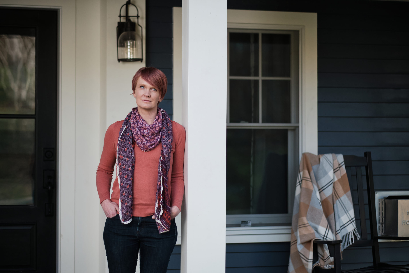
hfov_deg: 24.2
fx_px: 954
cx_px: 204
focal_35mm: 84
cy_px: 136
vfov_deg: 16.3
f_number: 1.4
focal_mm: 56
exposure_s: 1/8000
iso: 400
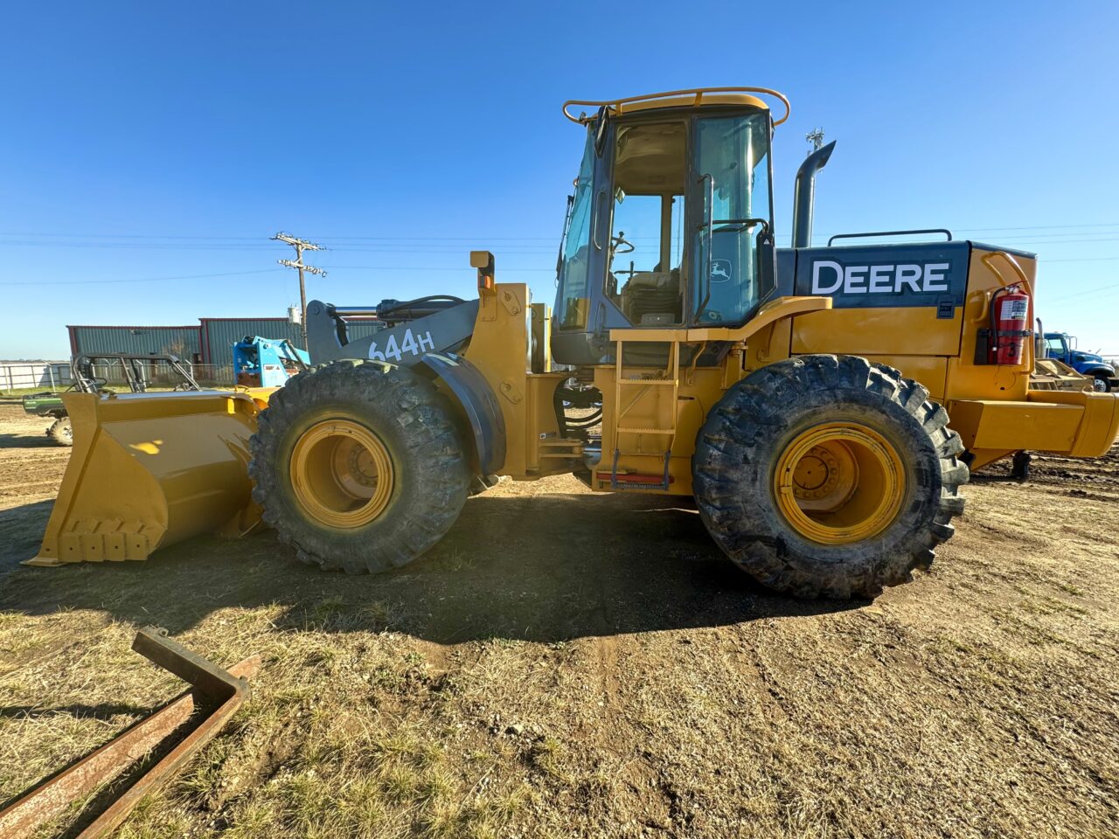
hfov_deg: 102.1
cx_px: 560
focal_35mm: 14
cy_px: 420
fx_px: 453
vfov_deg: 85.7
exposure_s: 1/269
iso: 40
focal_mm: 2.22
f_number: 2.2
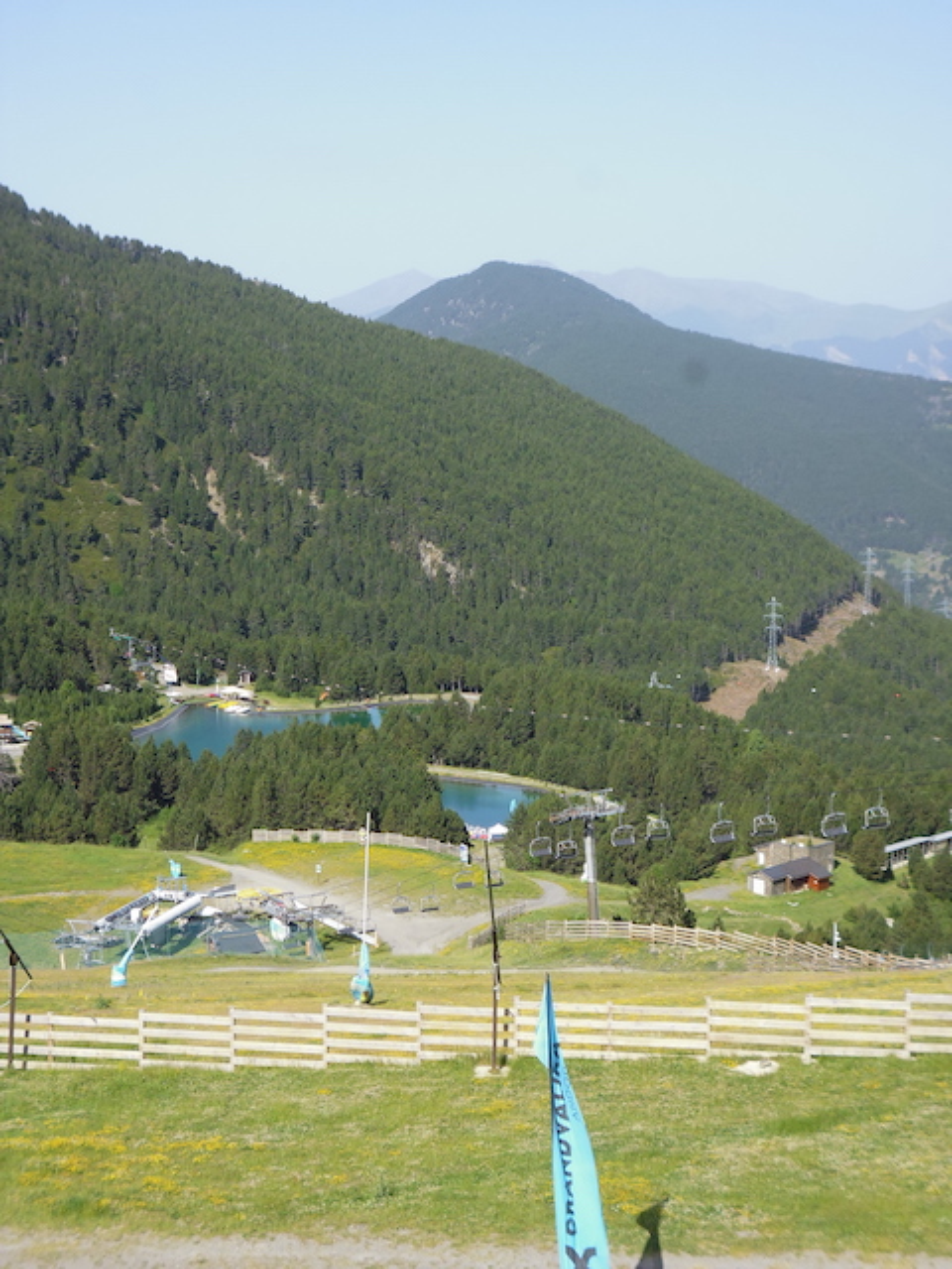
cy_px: 634
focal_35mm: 60
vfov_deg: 32.2
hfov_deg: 24.4
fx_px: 2200
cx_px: 476
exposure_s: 1/400
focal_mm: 10.6
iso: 100
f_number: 4.5
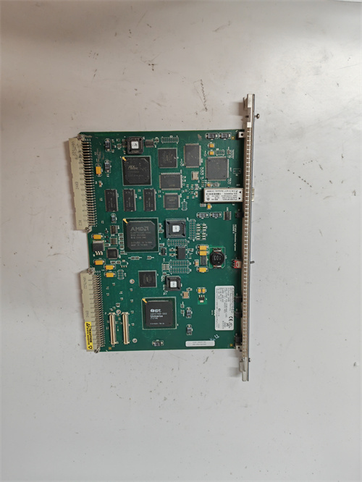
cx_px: 181
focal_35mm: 27
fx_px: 376
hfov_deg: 51.4
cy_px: 241
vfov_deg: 65.3
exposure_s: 1/100
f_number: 1.9
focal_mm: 6.12
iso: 800
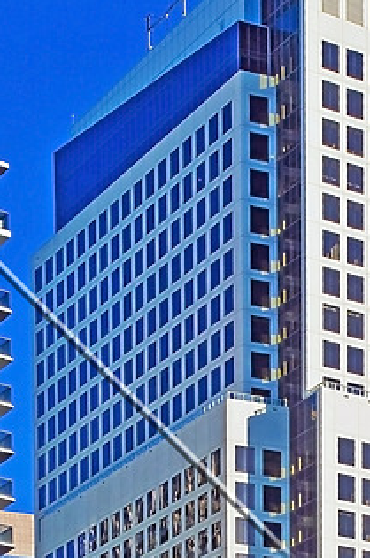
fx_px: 2521
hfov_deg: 8.4
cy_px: 609
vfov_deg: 12.4
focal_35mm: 163
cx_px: 342
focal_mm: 38
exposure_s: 1/400
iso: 100
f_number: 10
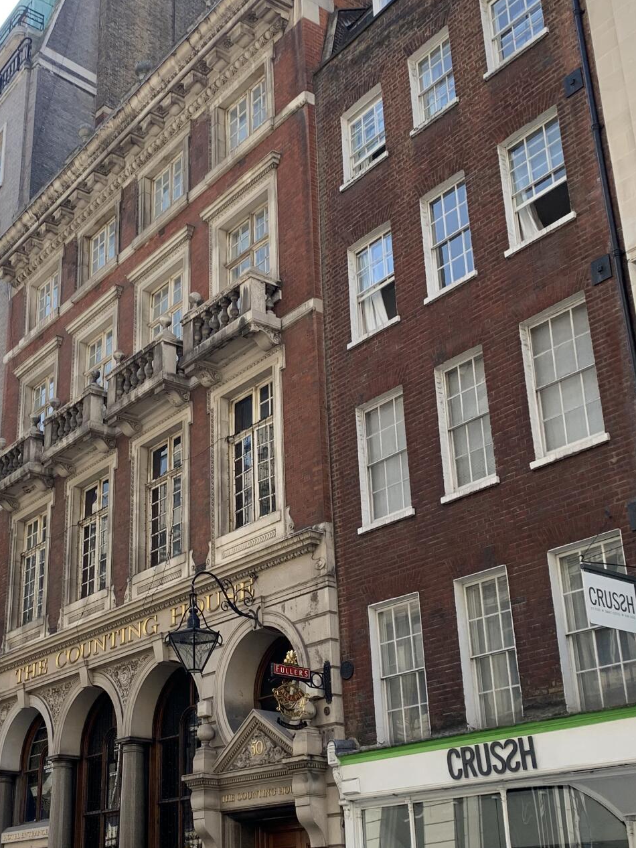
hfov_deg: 31.0
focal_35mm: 46
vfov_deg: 41.1
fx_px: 1126
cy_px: 500
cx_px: 168
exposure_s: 1/683
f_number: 1.8
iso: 25
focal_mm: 4.25
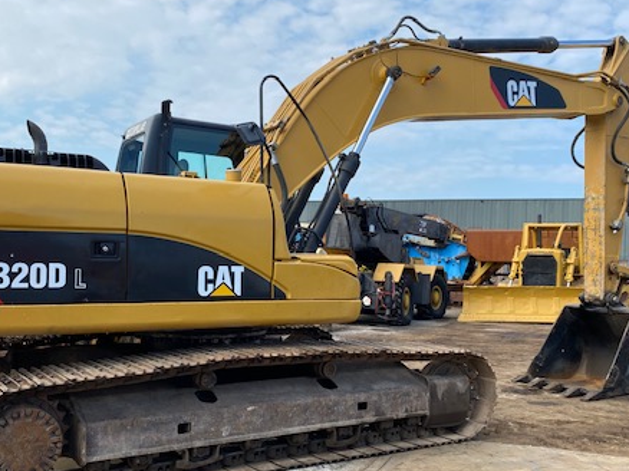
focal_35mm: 38
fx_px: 690
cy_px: 254
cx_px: 274
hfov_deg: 48.9
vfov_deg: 37.7
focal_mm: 4.25
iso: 32
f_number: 1.8
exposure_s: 1/733
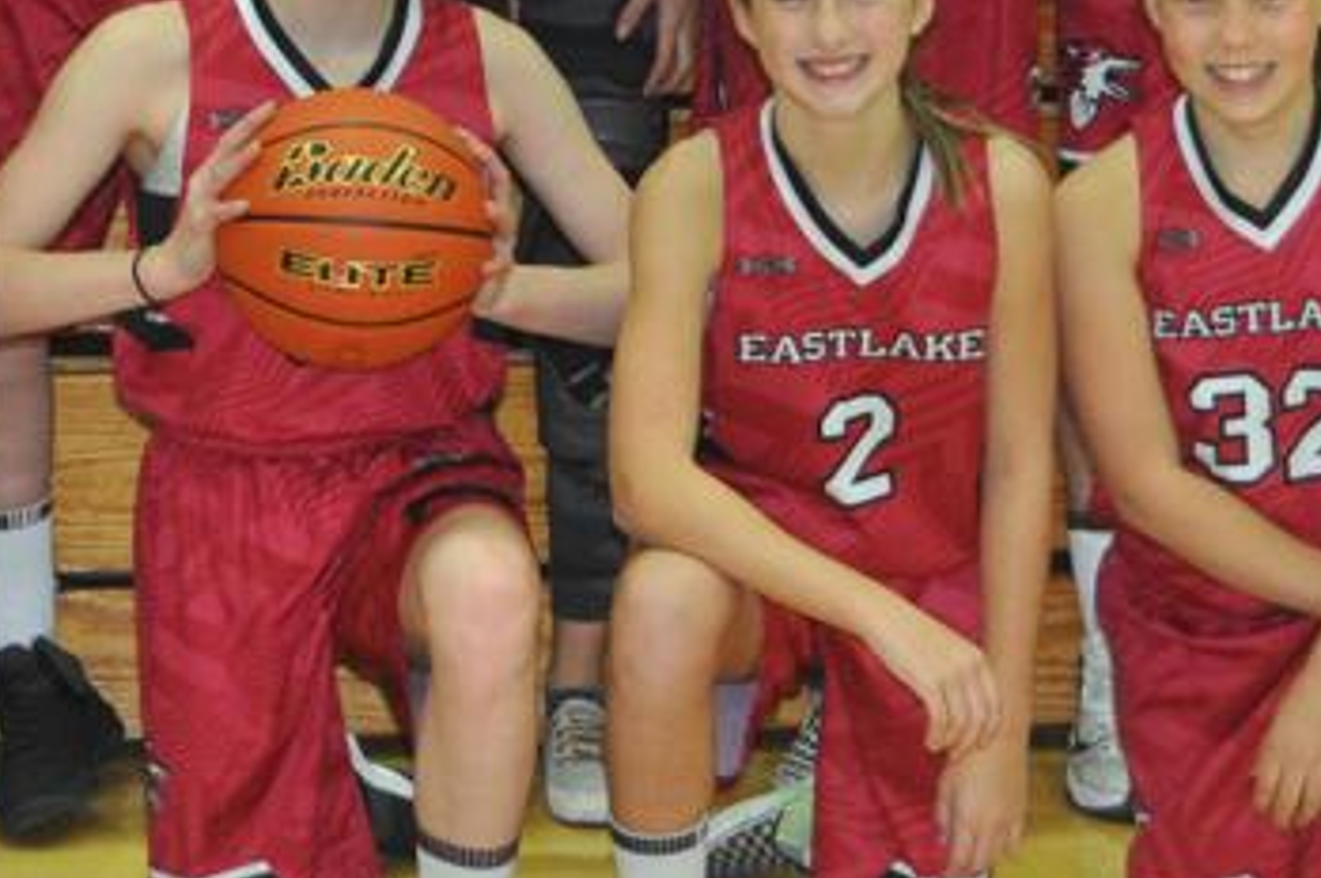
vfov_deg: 10.6
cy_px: -57
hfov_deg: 16.1
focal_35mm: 127
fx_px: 4673
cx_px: 432
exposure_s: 1/60
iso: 800
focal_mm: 29
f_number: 4.5
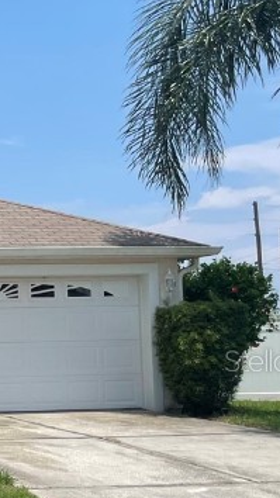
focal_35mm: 82
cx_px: -363
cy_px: 360
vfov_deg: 25.7
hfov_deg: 12.2
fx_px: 1083
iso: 32
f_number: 1.6
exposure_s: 1/5291
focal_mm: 4.2
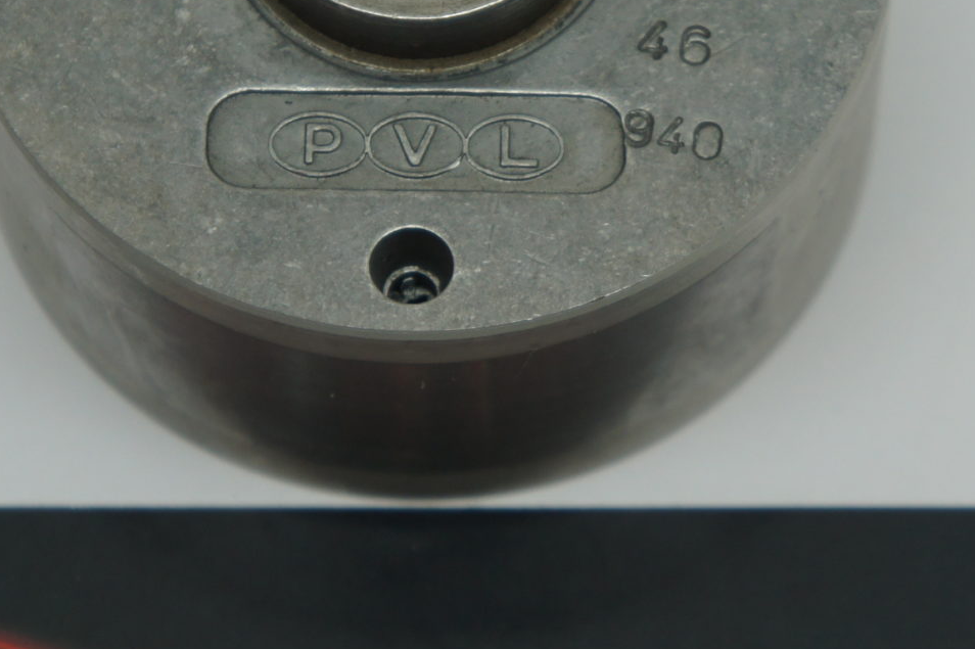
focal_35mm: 205
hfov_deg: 10.0
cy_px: 308
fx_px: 5558
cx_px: 448
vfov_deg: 6.7
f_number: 5.6
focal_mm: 51
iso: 200
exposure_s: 1/80
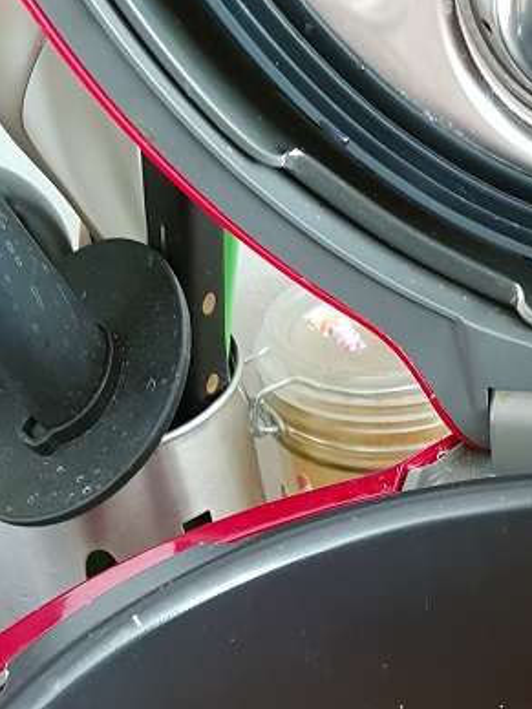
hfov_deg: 20.6
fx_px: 1373
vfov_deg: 25.4
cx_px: 625
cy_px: 895
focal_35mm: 67
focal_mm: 4.2
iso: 200
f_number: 1.7
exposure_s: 1/11
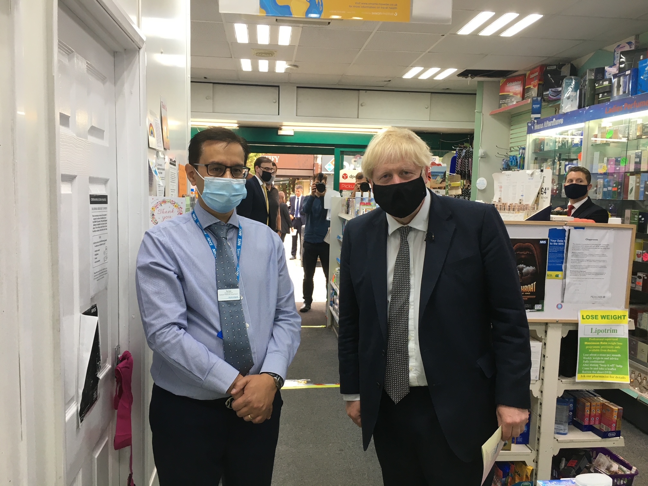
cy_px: 243
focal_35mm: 29
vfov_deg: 48.2
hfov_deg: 61.7
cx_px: 324
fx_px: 543
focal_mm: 4.15
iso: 25
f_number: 2.2
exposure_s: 1/33
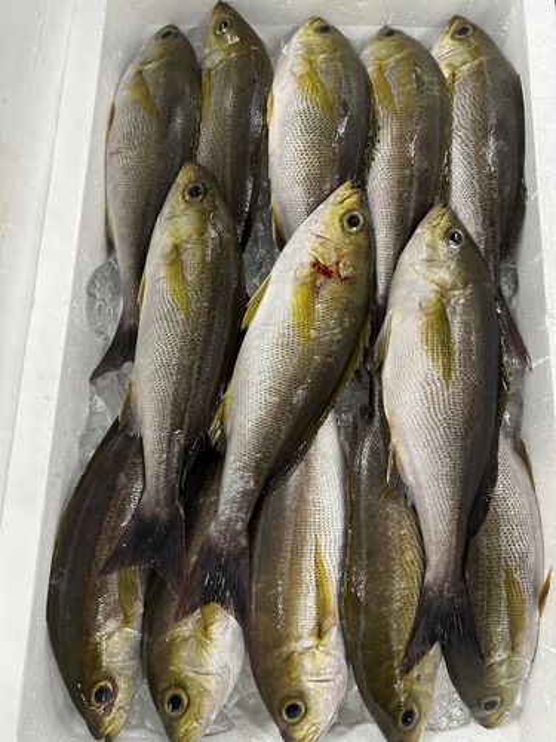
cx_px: 278
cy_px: 371
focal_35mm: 24
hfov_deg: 56.8
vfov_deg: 71.6
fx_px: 514
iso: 250
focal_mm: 6.86
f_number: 1.78
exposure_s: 1/68
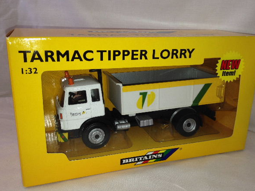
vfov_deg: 39.6
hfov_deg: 51.3
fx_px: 265
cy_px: 94
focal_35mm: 36
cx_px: 135
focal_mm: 4.12
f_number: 2.4
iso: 50
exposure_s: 1/83
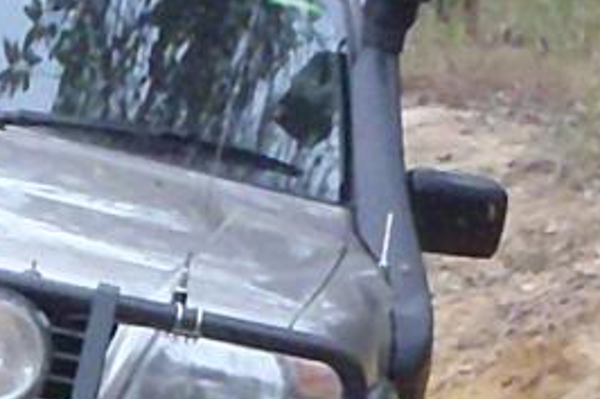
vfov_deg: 2.4
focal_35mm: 561
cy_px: 449
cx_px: -318
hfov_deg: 3.7
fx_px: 9344
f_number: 5.9
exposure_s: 1/500
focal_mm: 25
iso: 1600
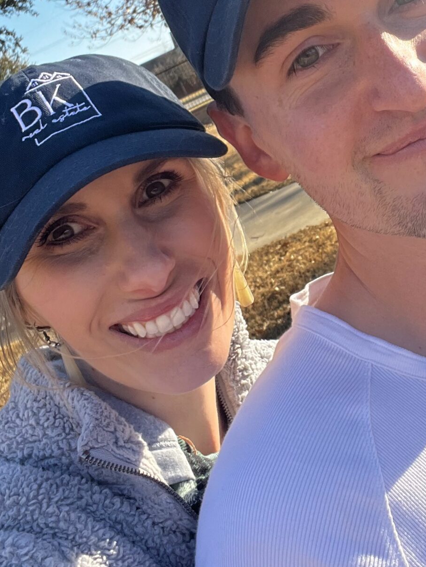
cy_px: 165
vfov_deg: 36.9
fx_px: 837
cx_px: 323
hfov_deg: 28.1
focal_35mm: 51
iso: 32
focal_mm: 2.71
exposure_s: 1/236
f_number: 2.2
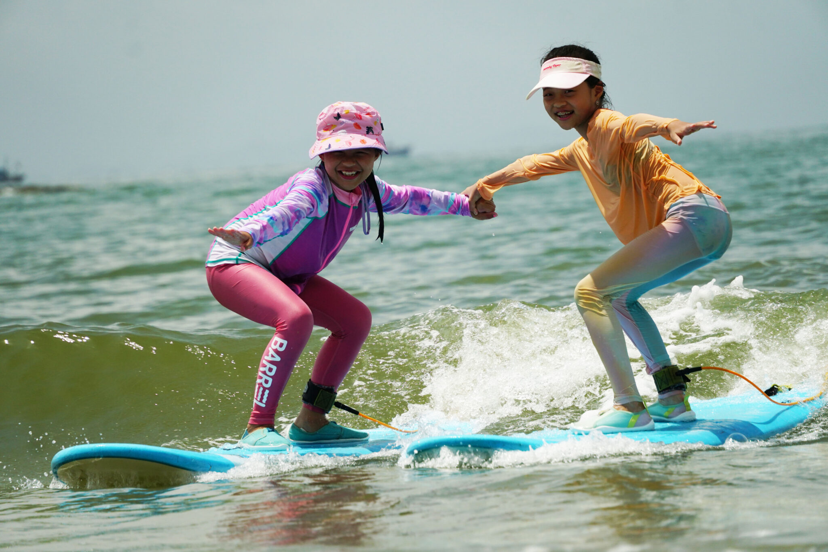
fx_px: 5899
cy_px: 276
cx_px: 414
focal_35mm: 256
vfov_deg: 5.4
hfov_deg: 8.0
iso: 400
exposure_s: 1/1600
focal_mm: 171
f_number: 6.3
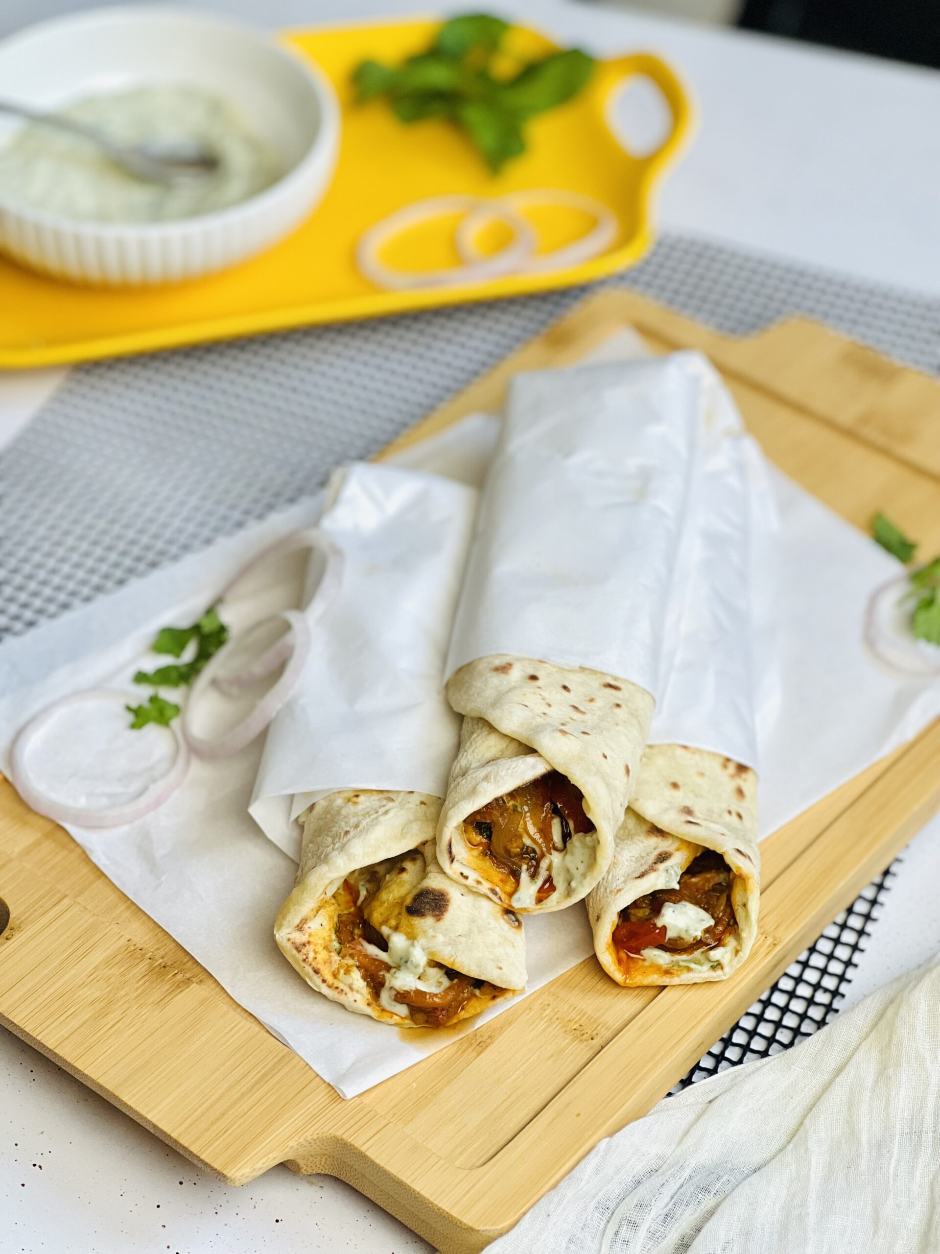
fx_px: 2788
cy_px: 627
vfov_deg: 25.3
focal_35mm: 77
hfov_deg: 19.1
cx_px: 470
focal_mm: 9
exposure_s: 1/121
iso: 100
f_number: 2.8
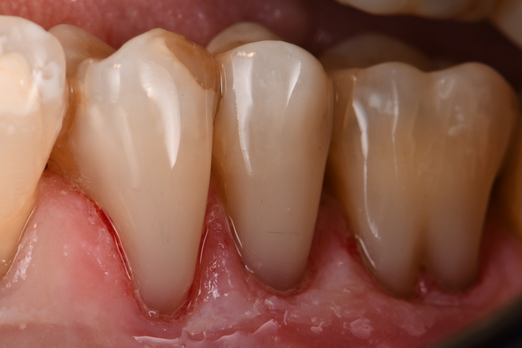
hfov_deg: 13.0
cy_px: 174
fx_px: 2290
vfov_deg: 8.7
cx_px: 262
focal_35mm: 158
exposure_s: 1/160
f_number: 32
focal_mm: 105
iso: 200
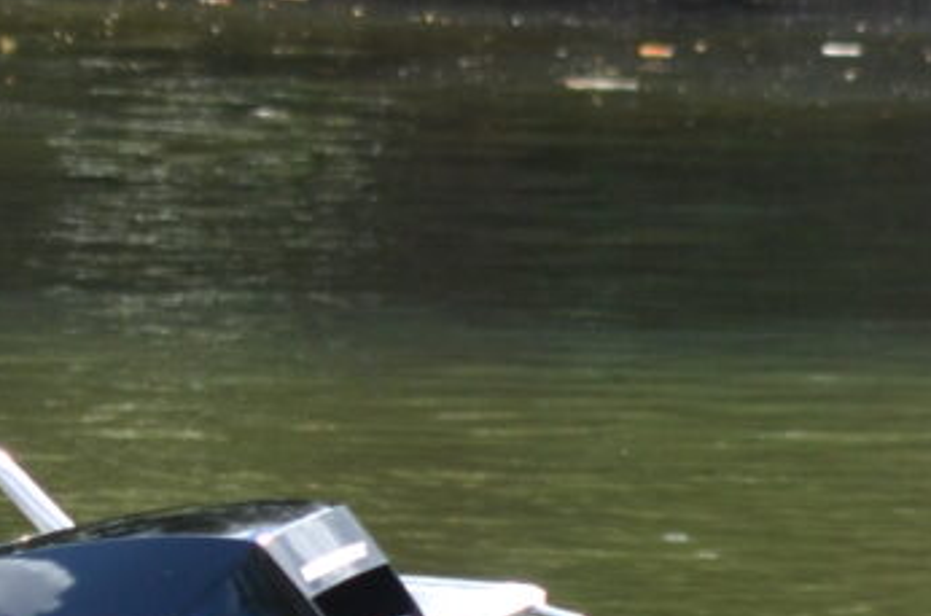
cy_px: 473
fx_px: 15017
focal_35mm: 582
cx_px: -1431
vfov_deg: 2.4
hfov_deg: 3.5
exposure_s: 1/1000
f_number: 4
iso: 250
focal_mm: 70
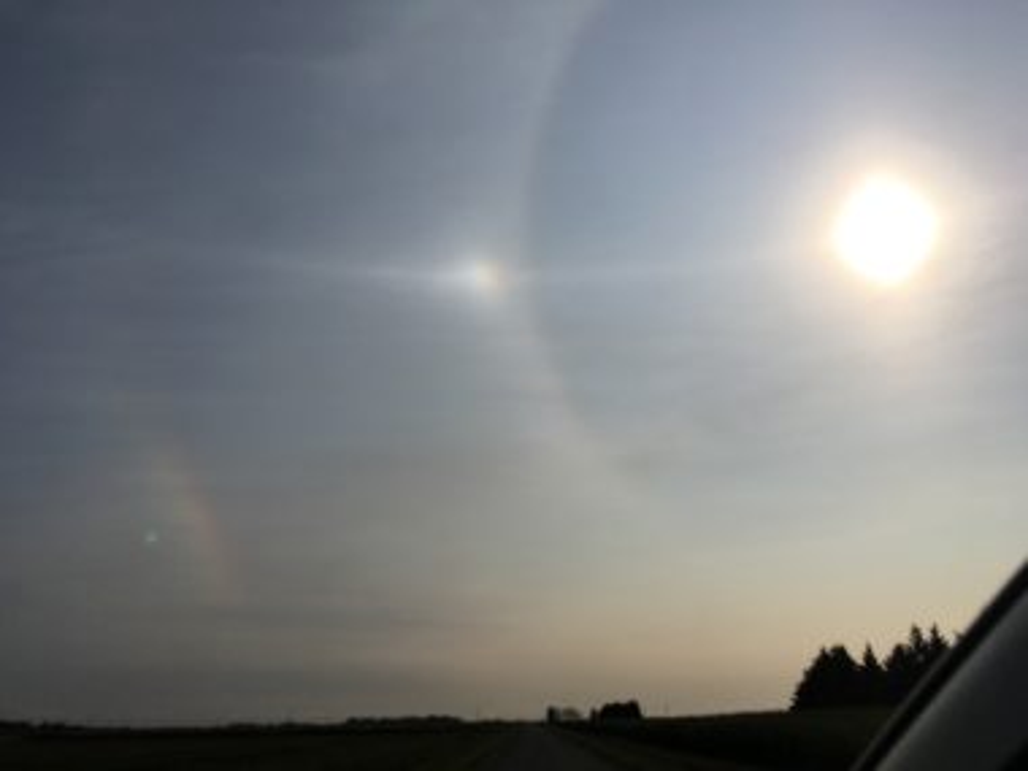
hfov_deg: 61.7
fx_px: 861
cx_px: 514
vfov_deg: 48.2
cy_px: 386
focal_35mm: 29
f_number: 2.2
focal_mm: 4.15
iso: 25
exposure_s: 1/12821
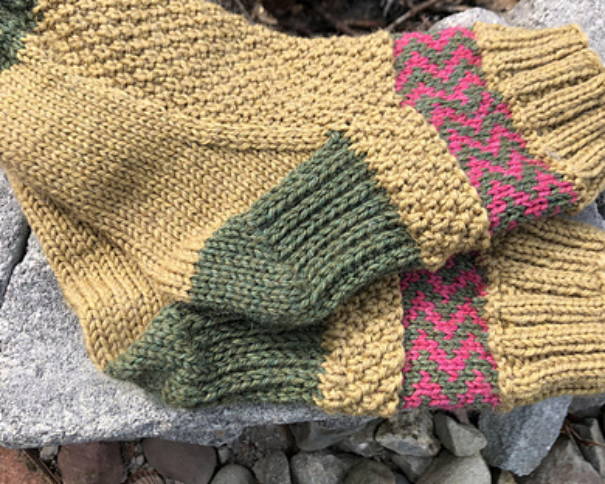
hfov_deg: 51.5
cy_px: 212
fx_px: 627
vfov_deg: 42.2
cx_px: 323
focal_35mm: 35
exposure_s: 1/762
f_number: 1.8
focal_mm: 3.99
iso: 20
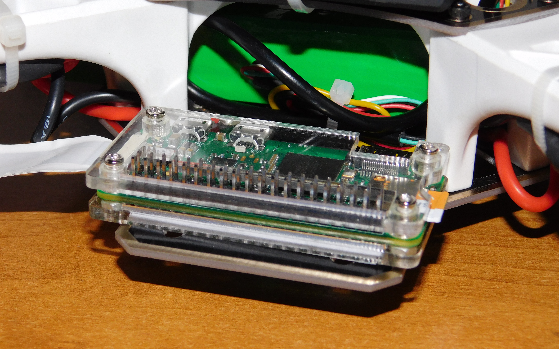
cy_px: 175
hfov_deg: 24.4
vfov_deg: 15.4
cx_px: 279
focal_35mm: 85
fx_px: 1295
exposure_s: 1/60
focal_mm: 14.2
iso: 200
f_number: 8.8
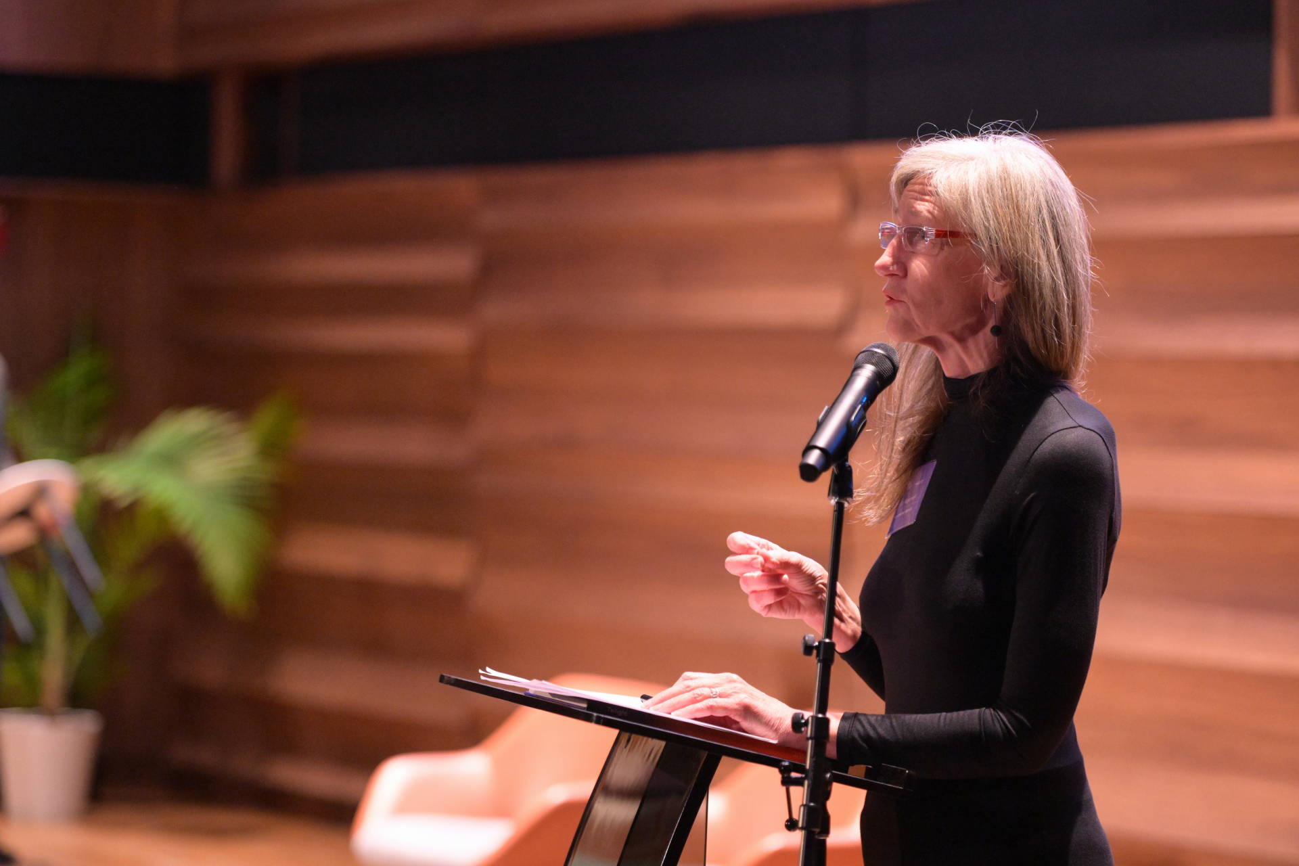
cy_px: 433
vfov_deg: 11.0
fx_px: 4510
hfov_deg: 16.4
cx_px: 650
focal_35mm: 125
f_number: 2.8
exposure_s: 1/200
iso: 6400
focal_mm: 125
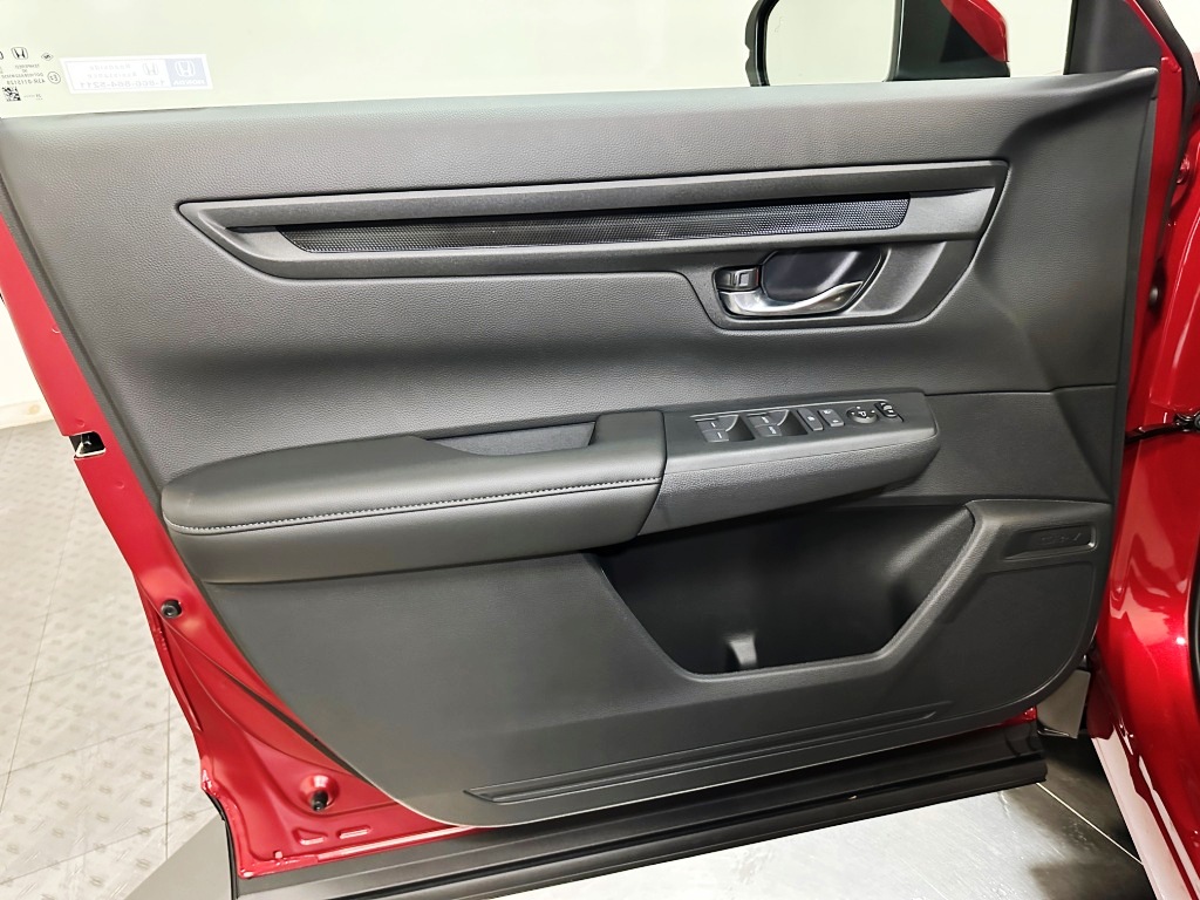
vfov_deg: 56.8
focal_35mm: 24
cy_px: 450
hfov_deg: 71.6
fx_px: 832
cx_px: 600
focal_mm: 6.86
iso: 1000
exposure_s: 1/40
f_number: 1.78
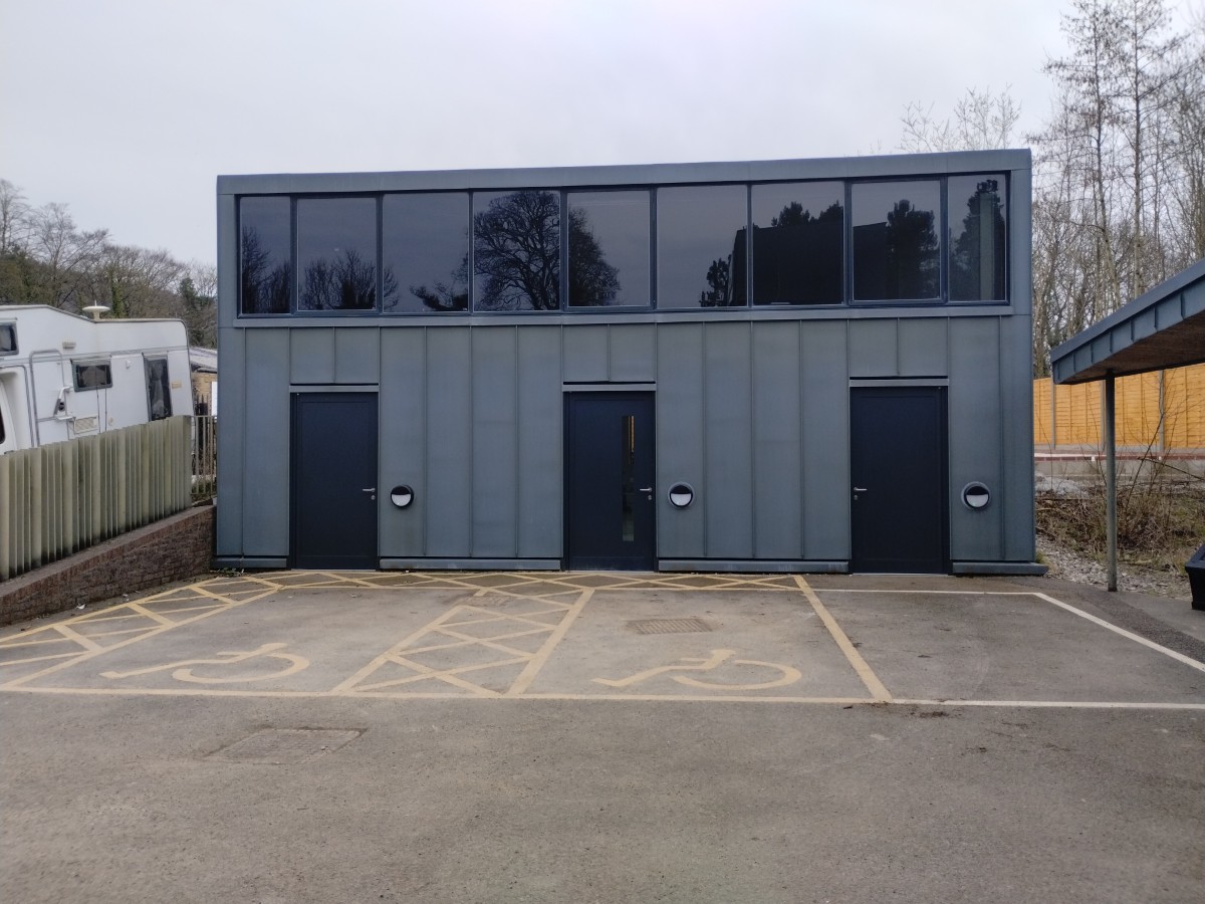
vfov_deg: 49.7
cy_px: 452
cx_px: 602
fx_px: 975
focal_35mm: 28
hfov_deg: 63.4
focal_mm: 4.27
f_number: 1.8
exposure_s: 1/429
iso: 100
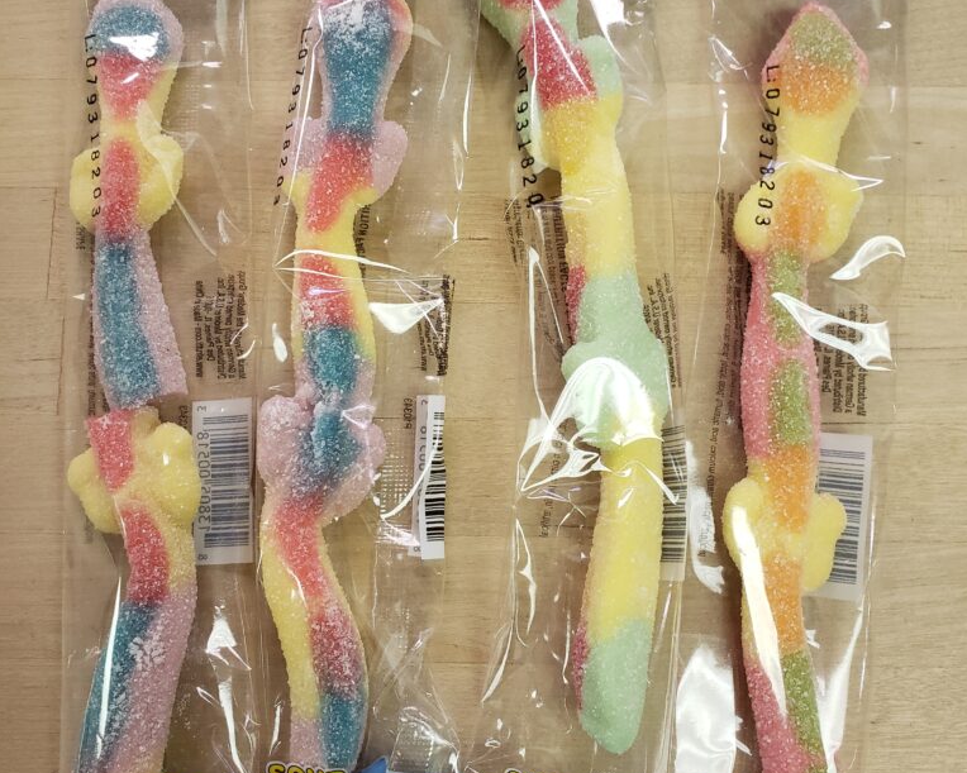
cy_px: 385
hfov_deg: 52.8
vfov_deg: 43.3
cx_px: 485
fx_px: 973
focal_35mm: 34
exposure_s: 1/60
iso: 250
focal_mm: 4.3
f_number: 2.4
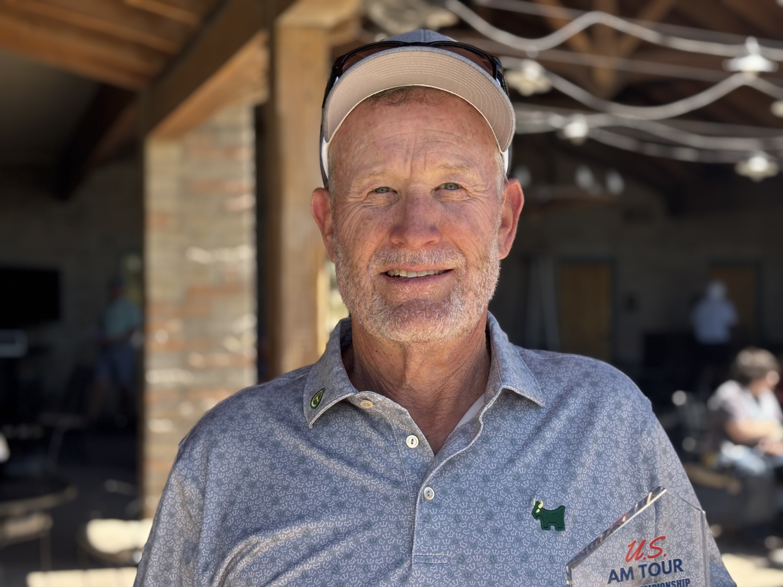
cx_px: 392
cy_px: 294
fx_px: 1176
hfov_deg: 36.8
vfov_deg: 28.0
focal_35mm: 52
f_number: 1.6
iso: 32
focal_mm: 5.96
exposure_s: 1/763
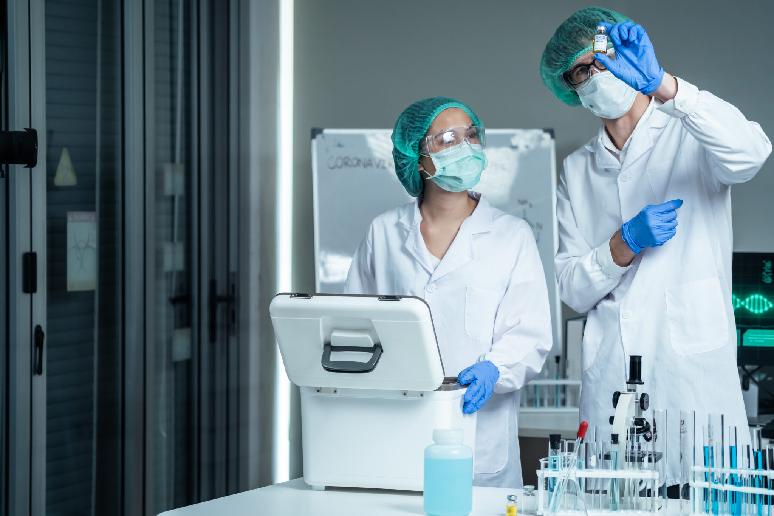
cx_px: 387
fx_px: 2343
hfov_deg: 18.8
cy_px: 258
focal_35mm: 109
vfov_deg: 12.6
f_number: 4
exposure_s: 1/160
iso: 800
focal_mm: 109
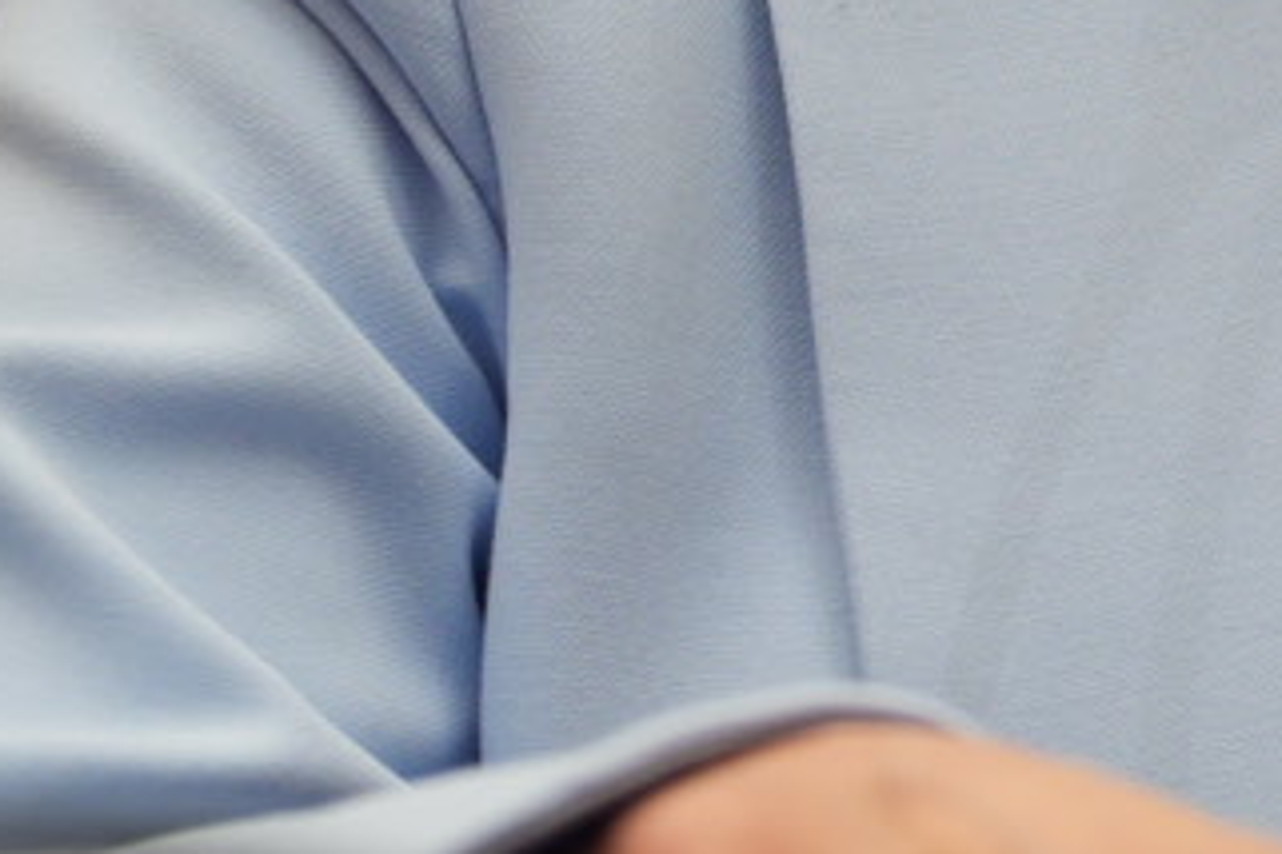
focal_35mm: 518
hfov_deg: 4.0
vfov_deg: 2.6
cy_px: -595
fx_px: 18446
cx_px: 1925
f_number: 2.8
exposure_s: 1/250
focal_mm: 102.8
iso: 400
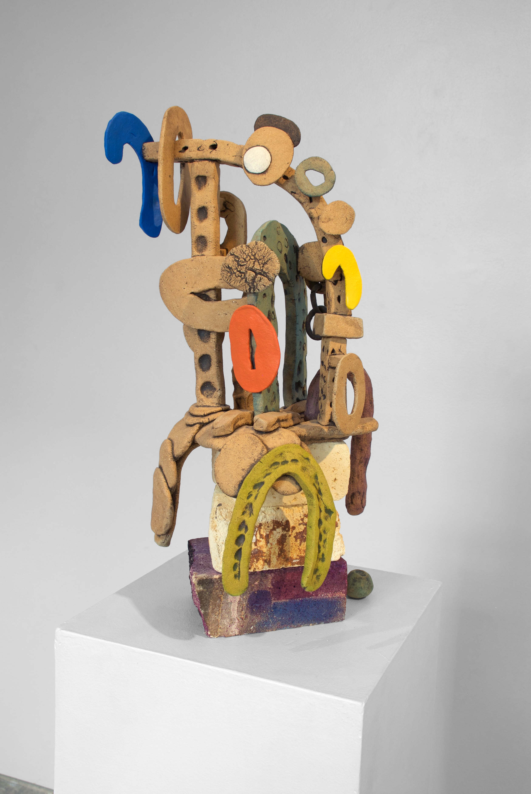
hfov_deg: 34.3
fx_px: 860
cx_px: 266
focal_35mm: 39
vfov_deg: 49.5
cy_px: 397
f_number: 8
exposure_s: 1/8
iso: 100
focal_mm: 26
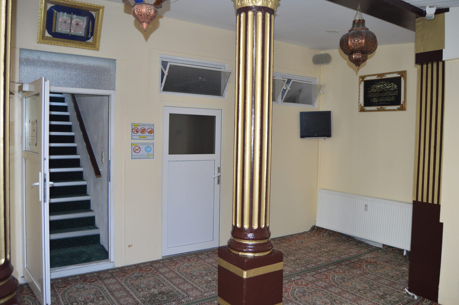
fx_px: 344
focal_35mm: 27
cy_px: 152
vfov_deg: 47.8
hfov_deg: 67.4
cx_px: 230
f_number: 3.5
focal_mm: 18
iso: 400
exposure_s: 1/60
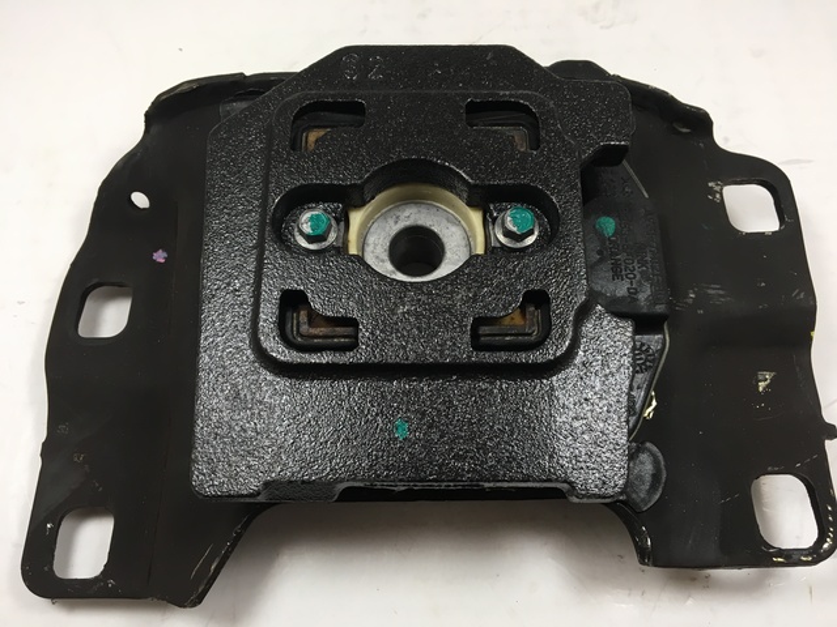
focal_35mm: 29
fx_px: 701
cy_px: 314
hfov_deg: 61.7
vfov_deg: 48.2
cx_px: 418
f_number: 2.2
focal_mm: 4.15
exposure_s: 1/30
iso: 32
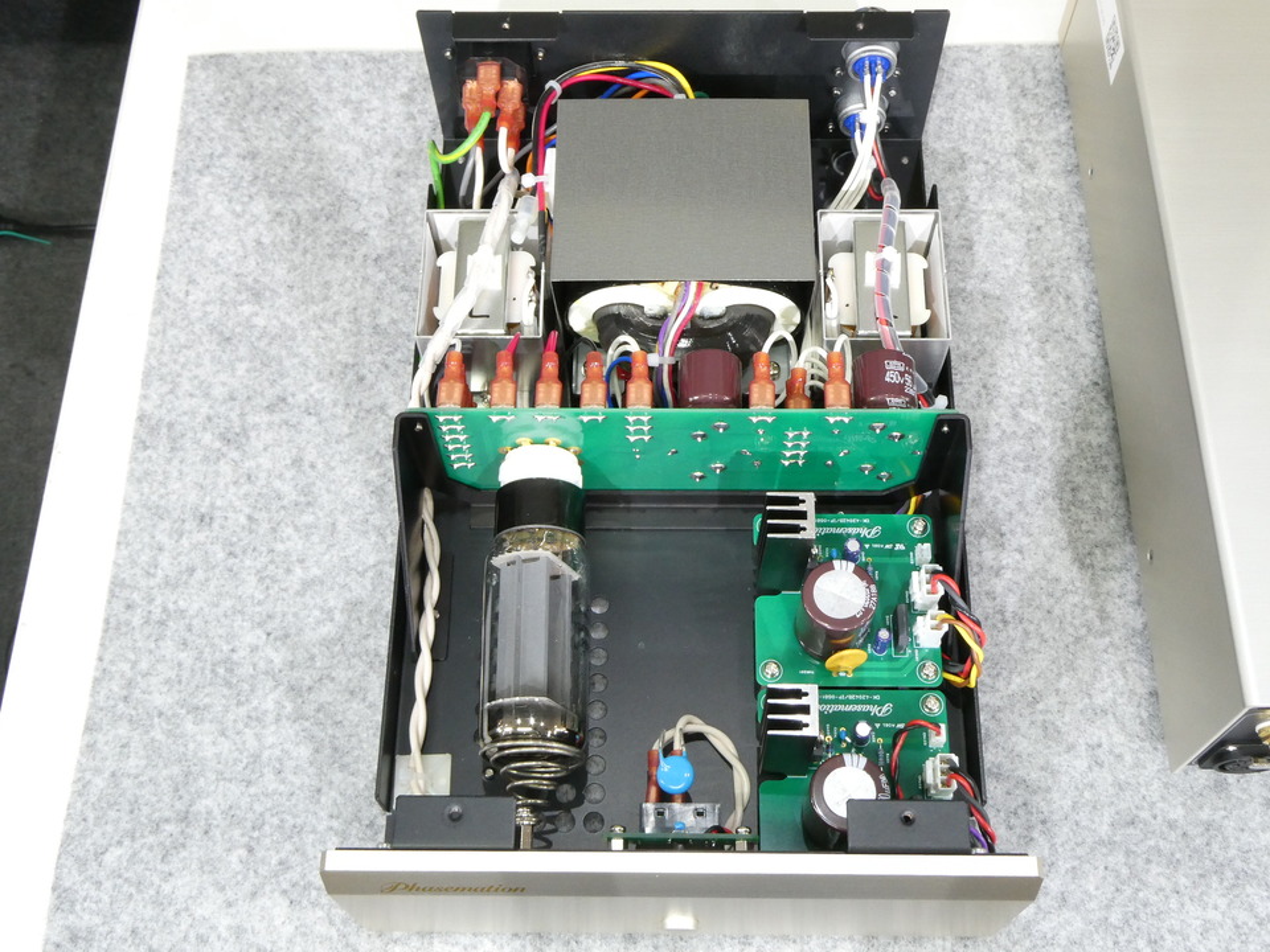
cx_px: 635
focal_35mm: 40
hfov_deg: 46.8
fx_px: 1468
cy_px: 476
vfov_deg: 36.0
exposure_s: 1/6
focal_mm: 7.2
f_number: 5.3
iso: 400
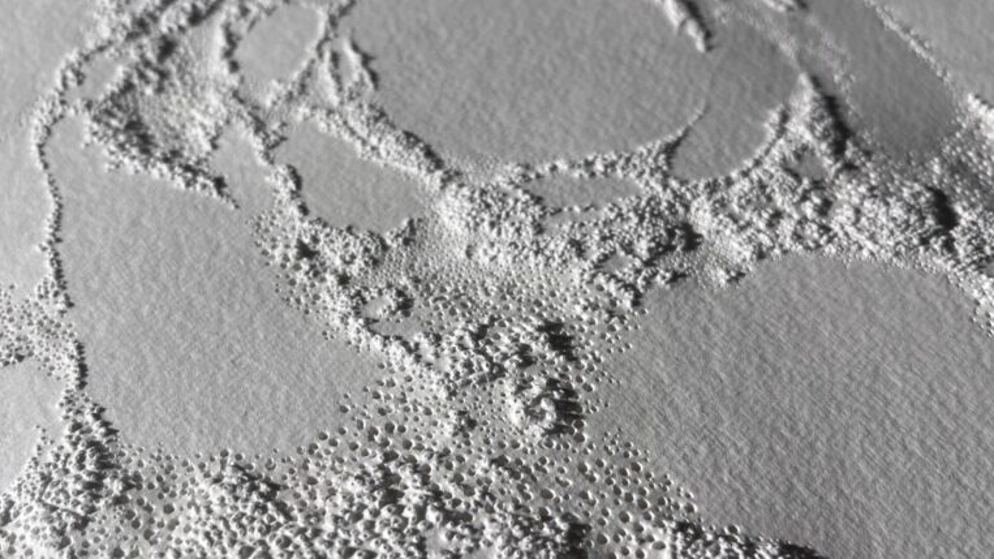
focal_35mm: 38
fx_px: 1001
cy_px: 300
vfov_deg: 31.2
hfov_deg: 52.8
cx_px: 499
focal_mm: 5.1
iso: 50
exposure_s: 1/5319
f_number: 1.6
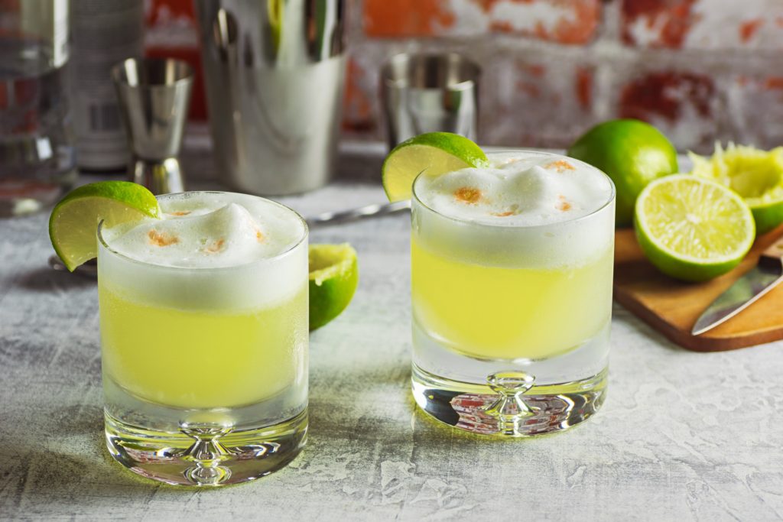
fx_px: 2936
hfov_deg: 15.2
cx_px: 392
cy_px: 261
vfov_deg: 10.2
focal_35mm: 135
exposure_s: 1/15
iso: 100
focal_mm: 90
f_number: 4.5
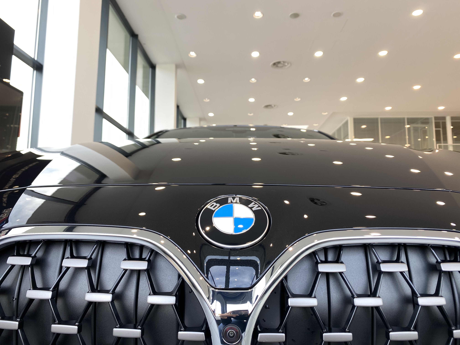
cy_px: 172
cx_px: 230
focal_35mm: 26
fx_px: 346
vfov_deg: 53.1
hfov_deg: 67.3
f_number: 1.8
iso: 32
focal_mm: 4.25
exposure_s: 1/102
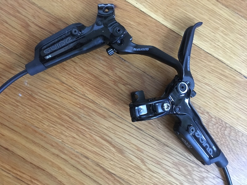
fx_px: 207
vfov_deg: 48.2
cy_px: 92
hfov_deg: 61.7
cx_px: 124
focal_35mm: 29
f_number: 2.2
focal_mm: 4.15
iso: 320
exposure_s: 1/15
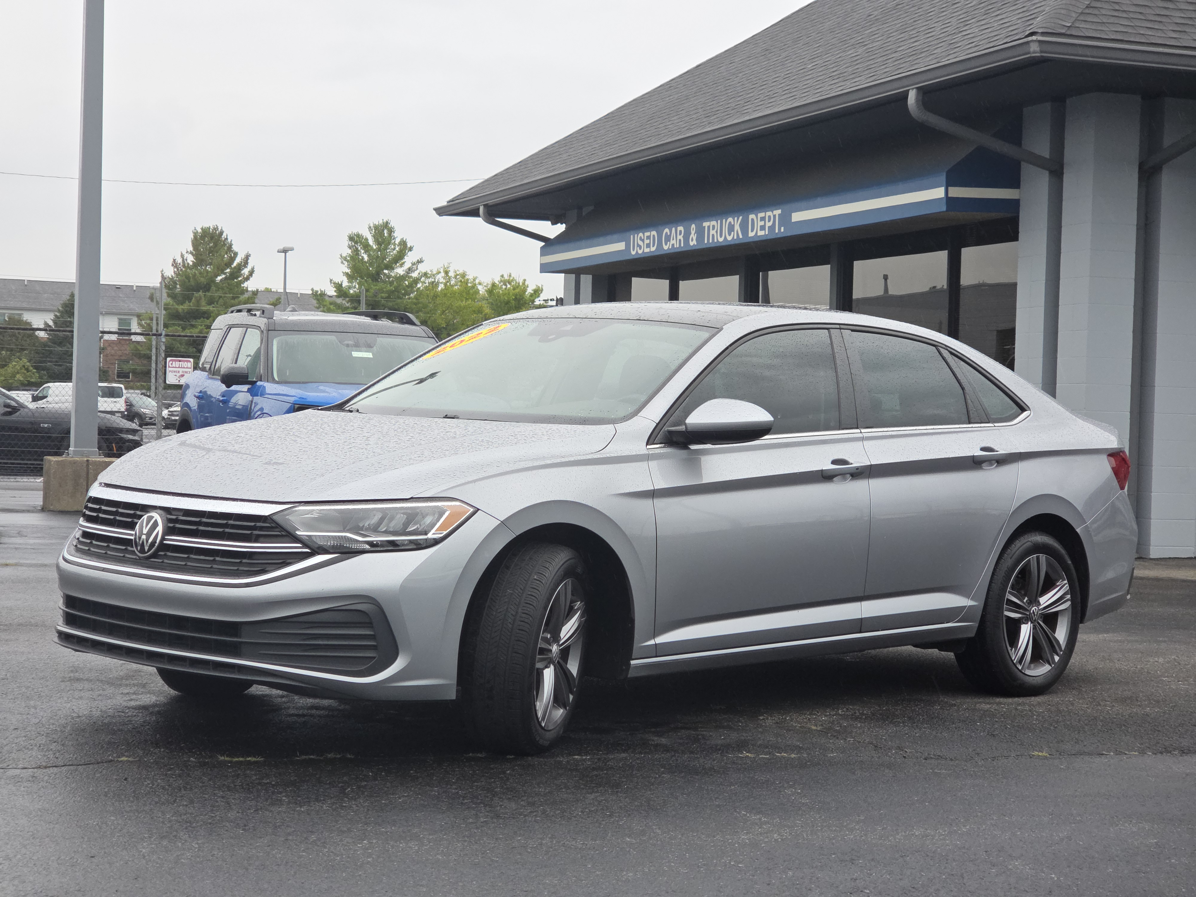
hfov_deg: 28.2
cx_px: 598
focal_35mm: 69
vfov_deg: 21.3
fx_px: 2384
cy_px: 448
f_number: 2.4
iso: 25
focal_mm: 7
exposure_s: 1/224
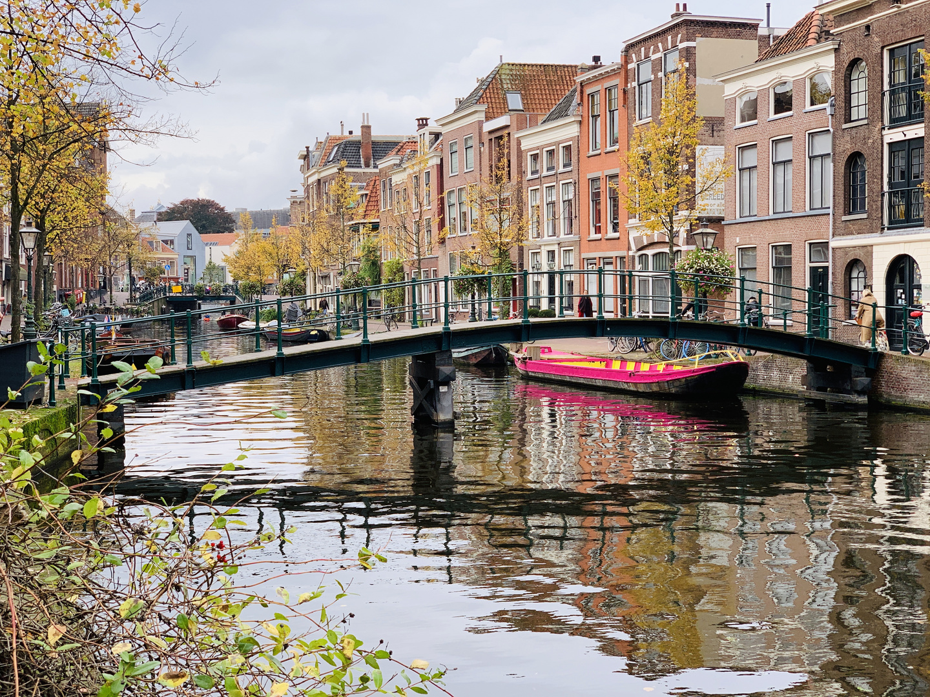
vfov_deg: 28.0
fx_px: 1397
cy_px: 348
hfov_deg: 36.8
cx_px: 465
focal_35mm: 52
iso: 16
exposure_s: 1/202
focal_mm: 6
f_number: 2.4
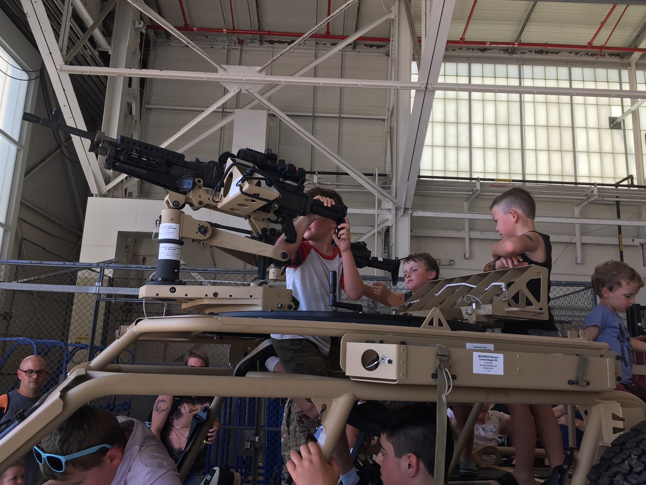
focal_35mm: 30
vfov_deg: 46.8
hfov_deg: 60.0
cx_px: 319
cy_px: 241
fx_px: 560
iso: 25
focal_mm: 4.15
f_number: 2.2
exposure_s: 1/250
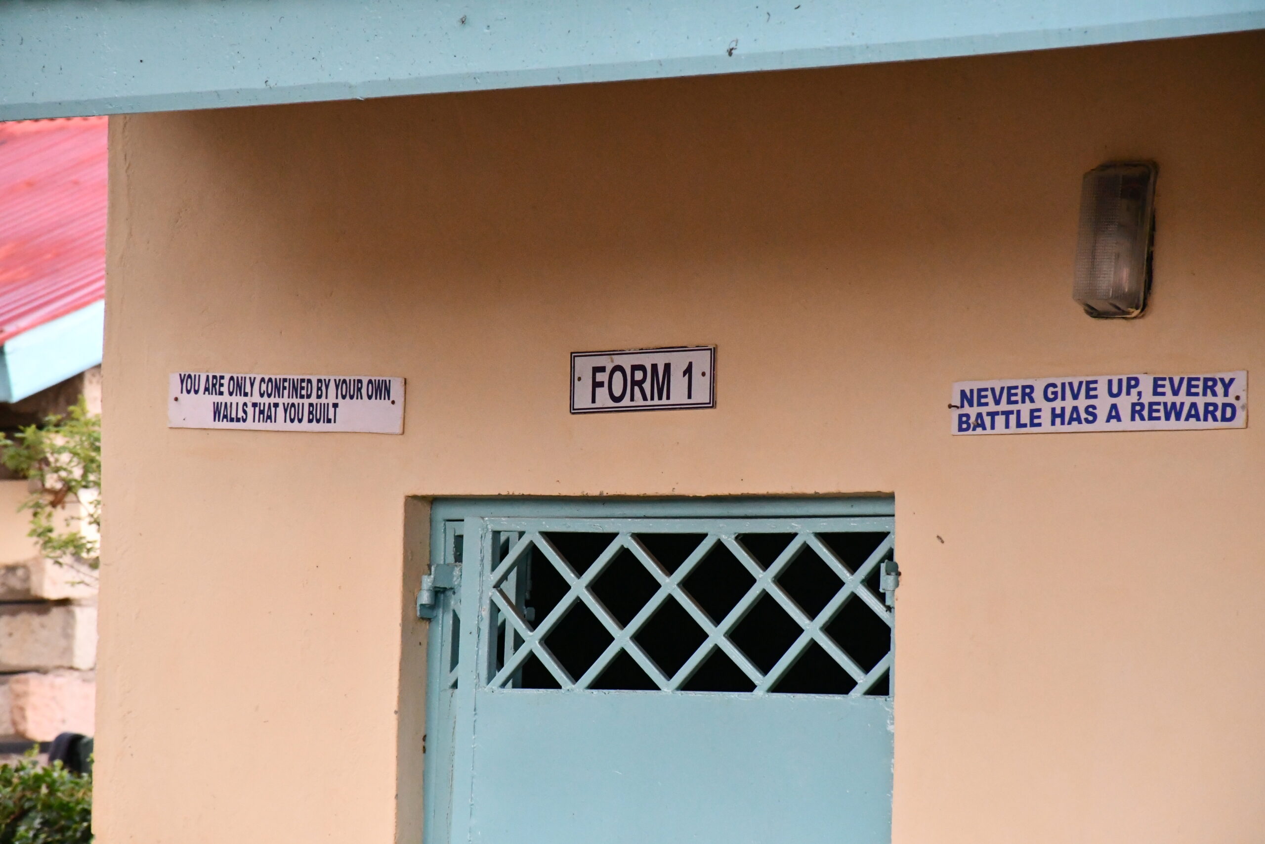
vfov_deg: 6.5
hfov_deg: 9.8
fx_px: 7379
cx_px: 632
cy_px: 422
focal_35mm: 210
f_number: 9
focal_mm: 140
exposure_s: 1/1000
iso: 6400
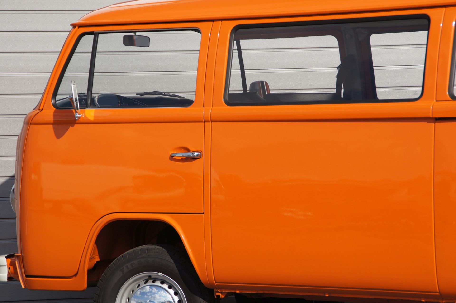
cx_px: 228
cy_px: 152
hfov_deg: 13.1
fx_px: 1992
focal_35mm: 158
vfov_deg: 8.7
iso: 100
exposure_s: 1/400
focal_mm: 105
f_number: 8
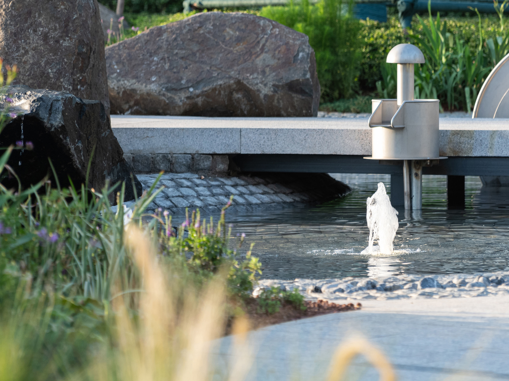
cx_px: 284
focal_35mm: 320
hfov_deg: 6.2
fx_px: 4705
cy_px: 111
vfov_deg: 4.6
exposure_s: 1/125
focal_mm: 186.3
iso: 320
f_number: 5.6
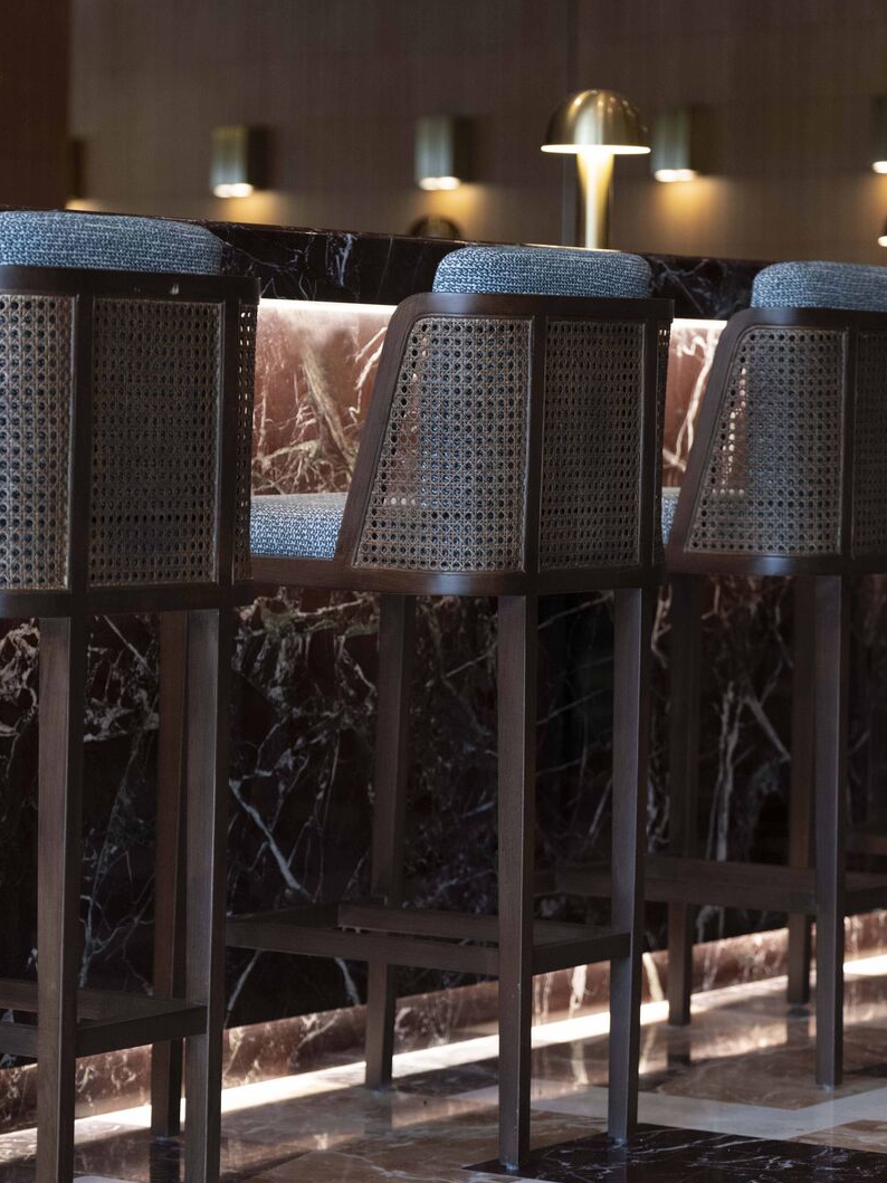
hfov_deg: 12.1
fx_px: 4169
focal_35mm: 122
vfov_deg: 16.2
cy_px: 571
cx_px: 441
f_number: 2.8
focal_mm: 74.4
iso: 1600
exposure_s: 1/280
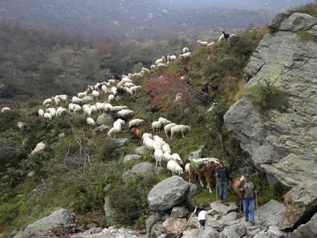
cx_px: 158
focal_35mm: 37
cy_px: 119
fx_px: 339
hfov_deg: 50.1
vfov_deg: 38.7
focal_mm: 6.6
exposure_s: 1/130
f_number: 4
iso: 64
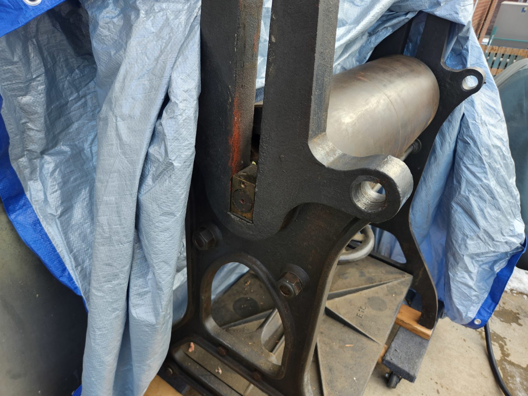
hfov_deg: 73.9
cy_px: 198
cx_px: 264
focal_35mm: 23
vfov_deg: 58.9
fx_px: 351
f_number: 1.8
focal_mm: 5.4
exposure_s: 1/180
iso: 25
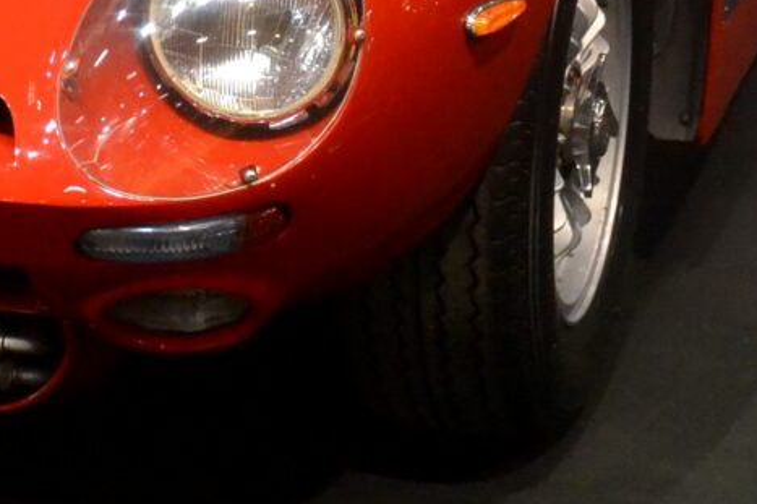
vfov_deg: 10.0
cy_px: -57
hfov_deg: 14.8
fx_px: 2838
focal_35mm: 135
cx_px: -96
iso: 3200
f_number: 4
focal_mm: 28
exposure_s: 1/250
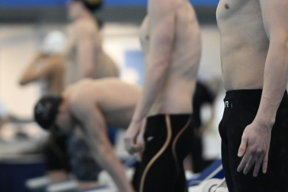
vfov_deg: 3.9
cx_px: 114
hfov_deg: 5.9
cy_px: 30
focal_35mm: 352
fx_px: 2815
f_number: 2.8
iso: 10000
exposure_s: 1/1250
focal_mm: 200
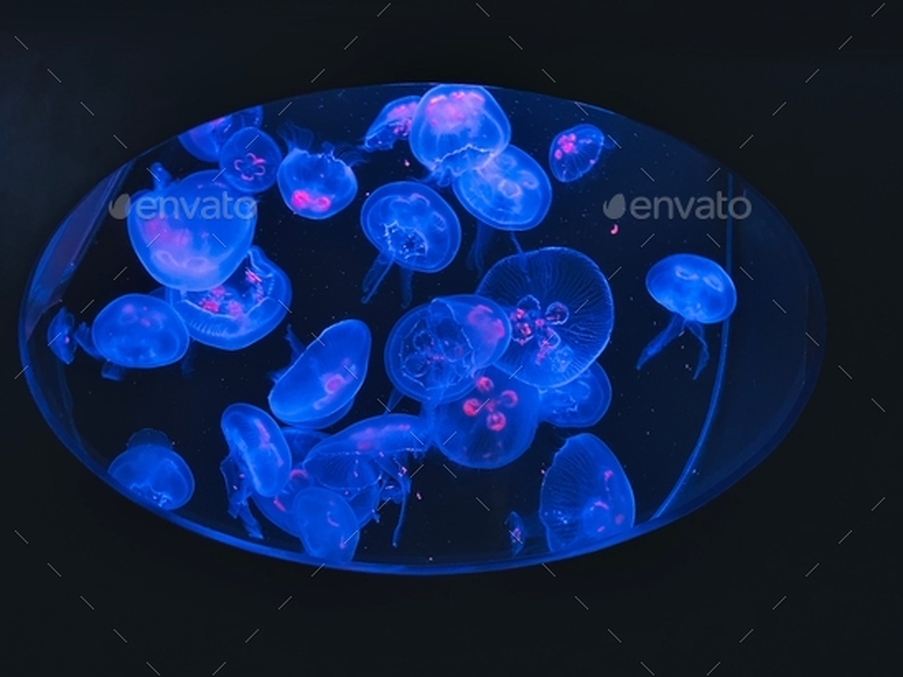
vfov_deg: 26.1
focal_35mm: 56
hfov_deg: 34.3
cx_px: 425
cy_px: 325
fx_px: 1461
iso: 2000
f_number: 2
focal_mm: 6
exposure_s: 1/15
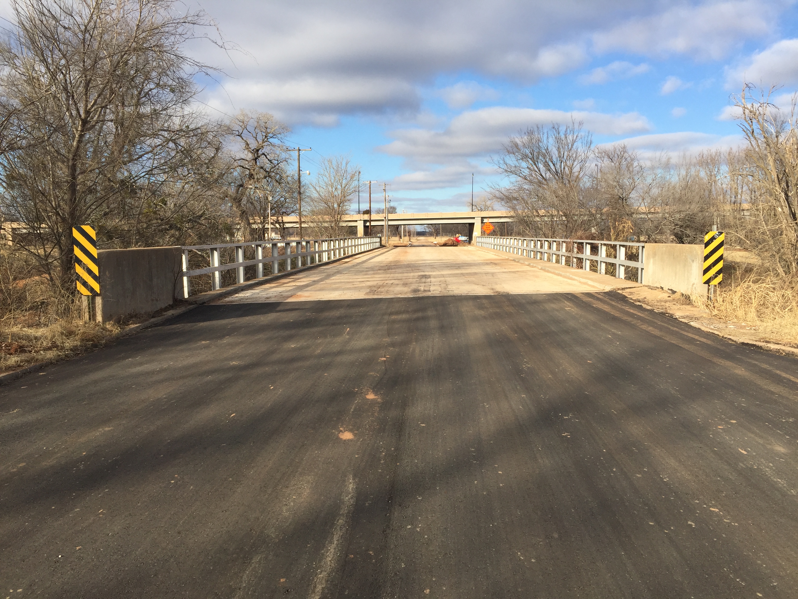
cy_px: 300
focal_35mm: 29
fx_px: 669
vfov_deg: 48.2
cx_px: 399
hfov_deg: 61.7
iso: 32
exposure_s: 1/1721
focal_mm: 4.15
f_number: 2.2
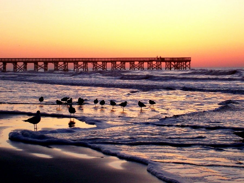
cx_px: 122
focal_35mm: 111
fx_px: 782
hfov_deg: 17.7
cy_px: 92
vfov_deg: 13.3
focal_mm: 16.8
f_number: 4.8
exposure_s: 1/180
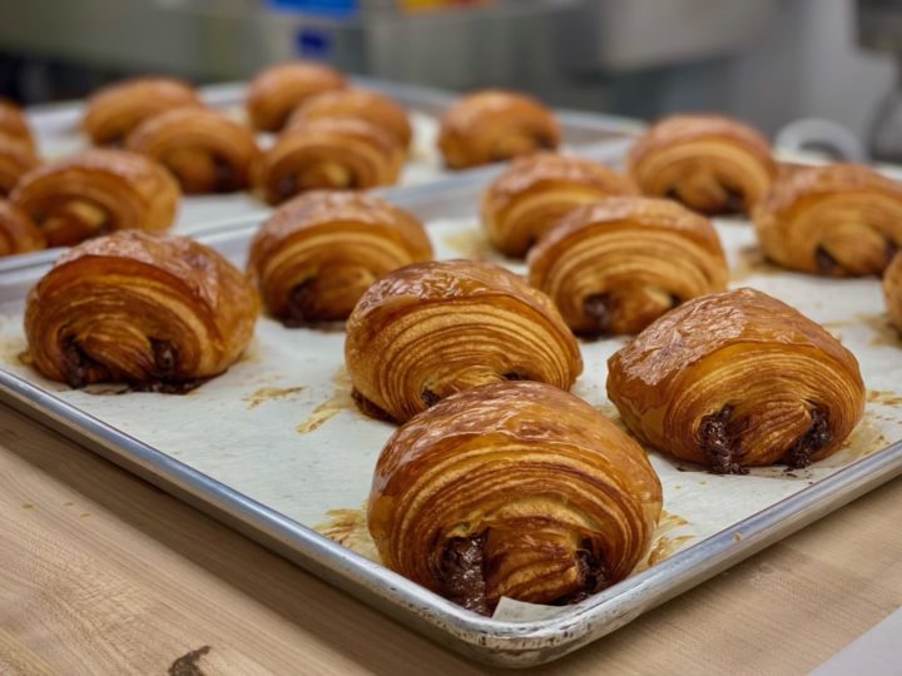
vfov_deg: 28.0
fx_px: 1355
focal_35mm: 52
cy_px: 338
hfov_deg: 36.8
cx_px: 451
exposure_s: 1/120
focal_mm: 6
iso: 125
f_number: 2
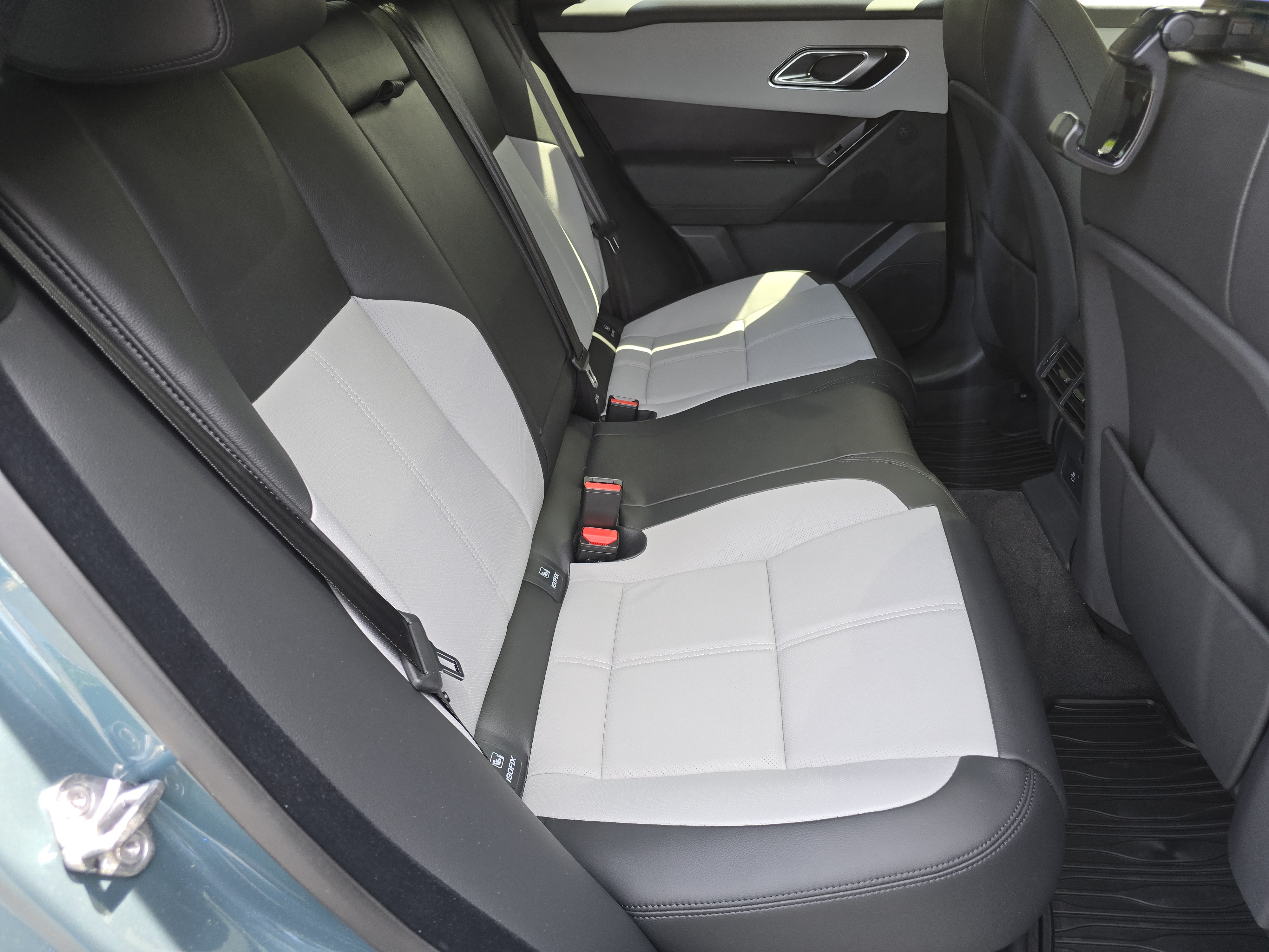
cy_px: 476
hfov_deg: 73.9
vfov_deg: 58.9
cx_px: 634
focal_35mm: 23
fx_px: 843
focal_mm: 6.3
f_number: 1.7
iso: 80
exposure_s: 1/180
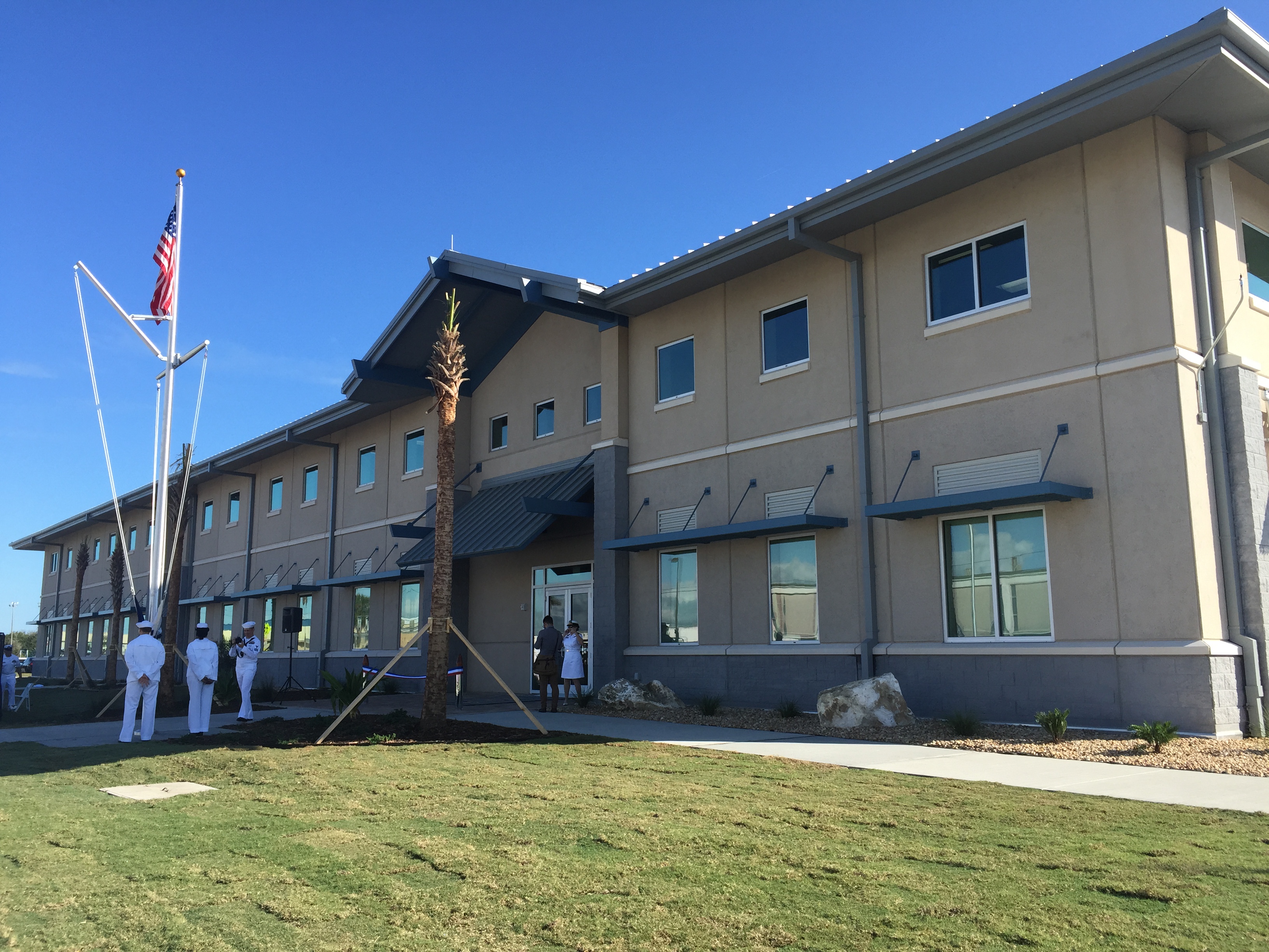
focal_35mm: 29
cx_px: 634
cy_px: 476
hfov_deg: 61.7
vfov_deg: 48.2
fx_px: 1063
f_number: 2.2
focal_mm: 4.15
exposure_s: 1/1163
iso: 32
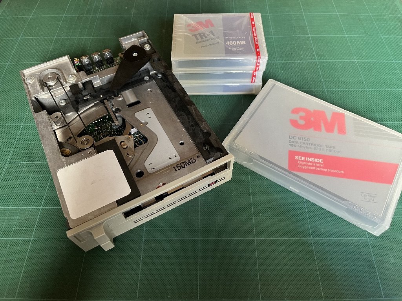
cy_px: 150
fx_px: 302
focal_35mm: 26
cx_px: 201
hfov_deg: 67.3
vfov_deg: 53.1
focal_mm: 5.1
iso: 500
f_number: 1.6
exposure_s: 1/60
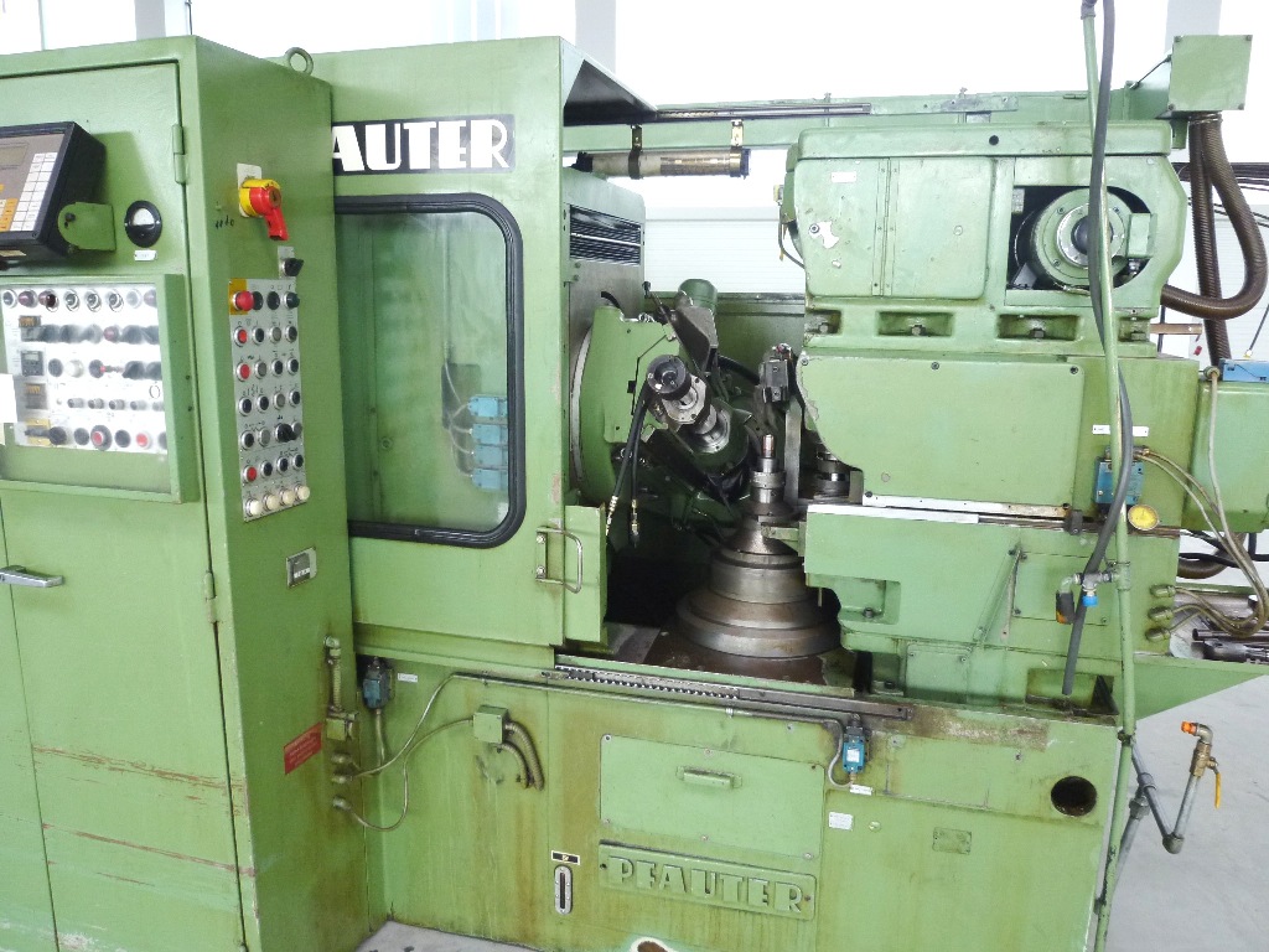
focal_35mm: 25
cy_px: 476
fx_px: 916
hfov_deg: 69.4
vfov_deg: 54.9
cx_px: 634
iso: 200
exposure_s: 1/30
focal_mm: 4.5
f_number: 2.8
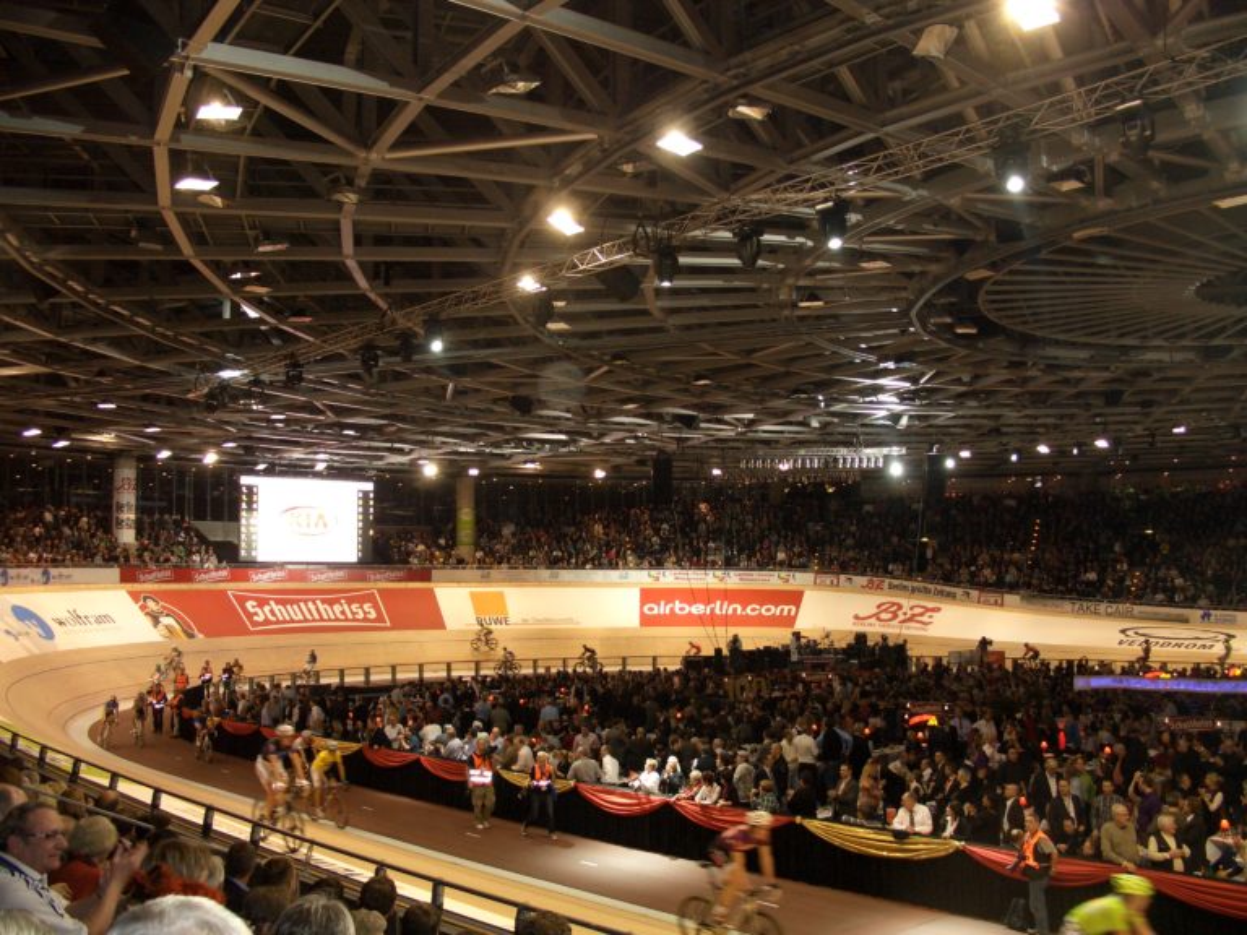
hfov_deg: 55.4
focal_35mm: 33
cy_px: 468
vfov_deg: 42.9
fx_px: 1189
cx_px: 624
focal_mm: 7.1
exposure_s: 1/60
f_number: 2.8
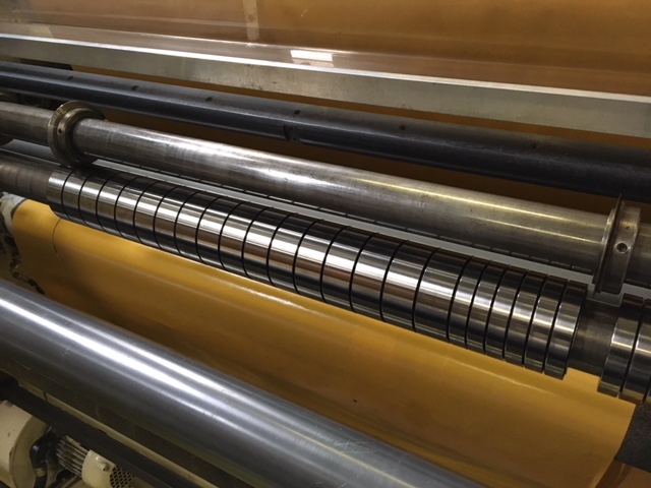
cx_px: 326
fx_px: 545
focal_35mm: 29
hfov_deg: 61.7
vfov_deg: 48.2
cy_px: 244
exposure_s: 1/17
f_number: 2.2
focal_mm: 4.15
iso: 200
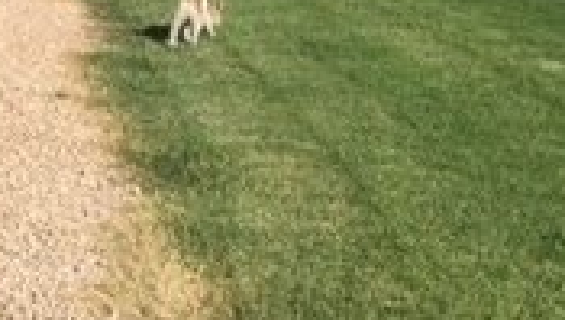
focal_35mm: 96
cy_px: -120
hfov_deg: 21.6
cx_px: 40
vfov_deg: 12.2
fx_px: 1440
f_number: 2.2
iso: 32
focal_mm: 4.15
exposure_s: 1/2639
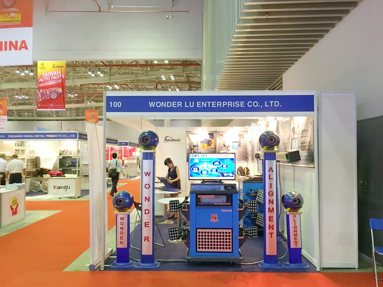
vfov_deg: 48.2
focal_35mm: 29
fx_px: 321
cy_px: 144
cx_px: 192
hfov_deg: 61.7
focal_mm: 4.15
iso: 250
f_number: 2.2
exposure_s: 1/33
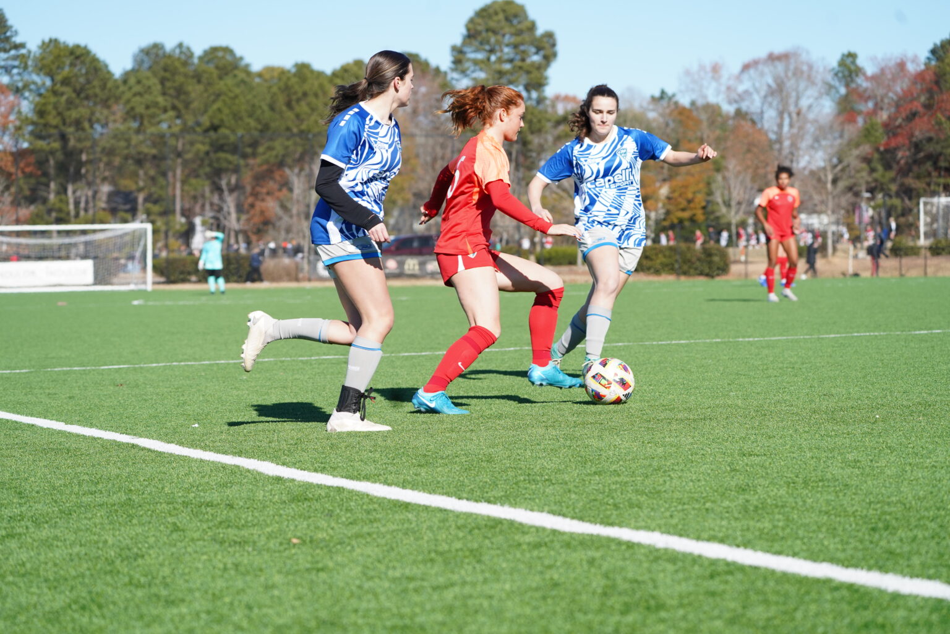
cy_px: 317
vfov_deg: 13.0
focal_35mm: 105
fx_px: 2771
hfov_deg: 19.5
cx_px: 475
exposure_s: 1/1600
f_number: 5.6
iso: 400
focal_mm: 105
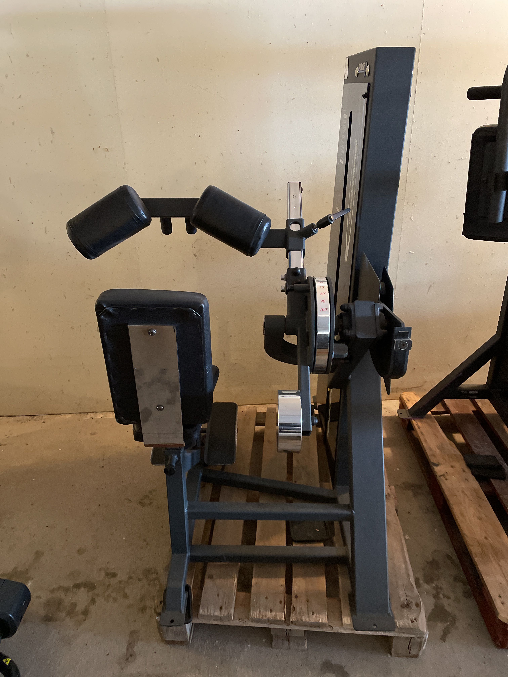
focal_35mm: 26
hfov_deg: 53.1
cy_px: 338
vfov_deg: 67.3
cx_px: 254
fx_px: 509
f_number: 1.6
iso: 640
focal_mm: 4.2
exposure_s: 1/25
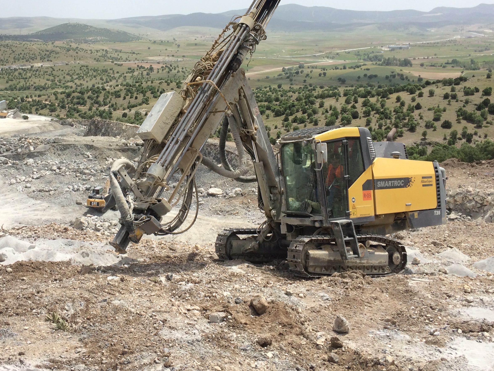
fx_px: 571
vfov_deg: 35.6
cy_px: 119
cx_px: 172
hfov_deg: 46.2
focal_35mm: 40
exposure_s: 1/2283
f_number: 2.2
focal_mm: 4.15
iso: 32
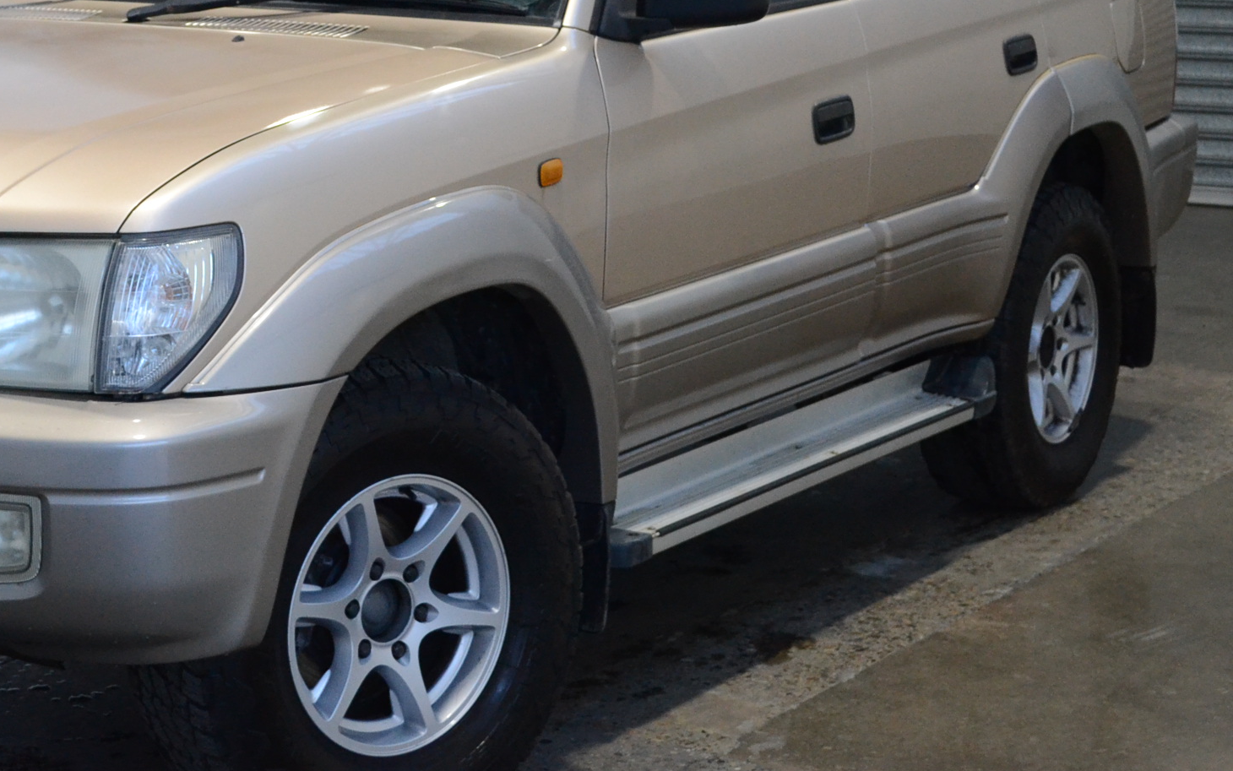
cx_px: 301
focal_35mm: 82
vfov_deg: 15.9
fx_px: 2756
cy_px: 225
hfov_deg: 24.9
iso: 1600
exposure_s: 1/200
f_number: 5
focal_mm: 34
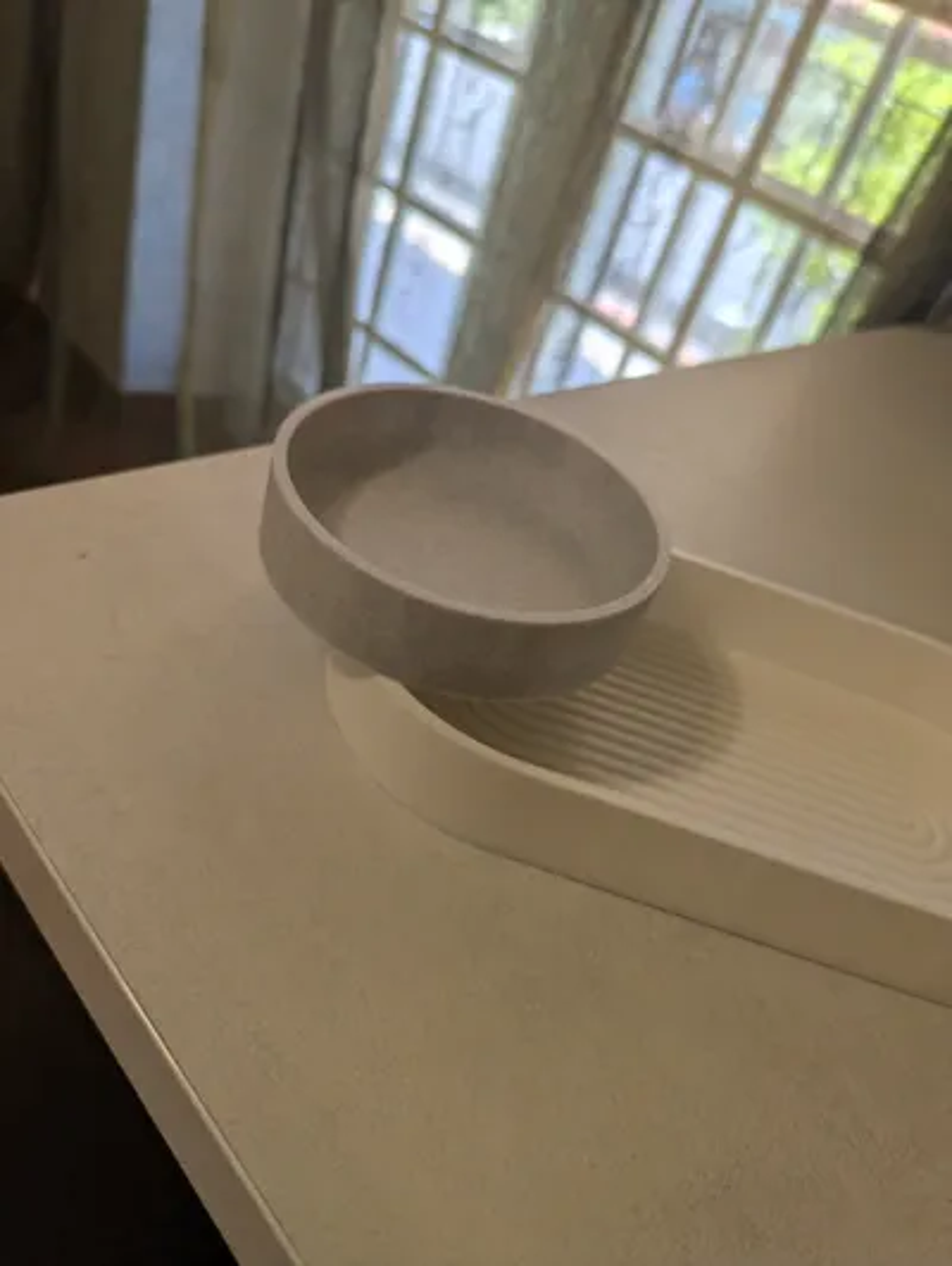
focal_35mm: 25
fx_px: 915
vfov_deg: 69.3
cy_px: 633
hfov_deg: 55.0
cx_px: 476
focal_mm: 5.43
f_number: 1.89
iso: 67
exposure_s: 1/100
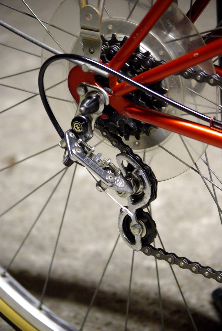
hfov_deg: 11.5
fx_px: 1107
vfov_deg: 17.0
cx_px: 111
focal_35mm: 120
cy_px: 166
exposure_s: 1/6
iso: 800
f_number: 4.5
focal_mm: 80
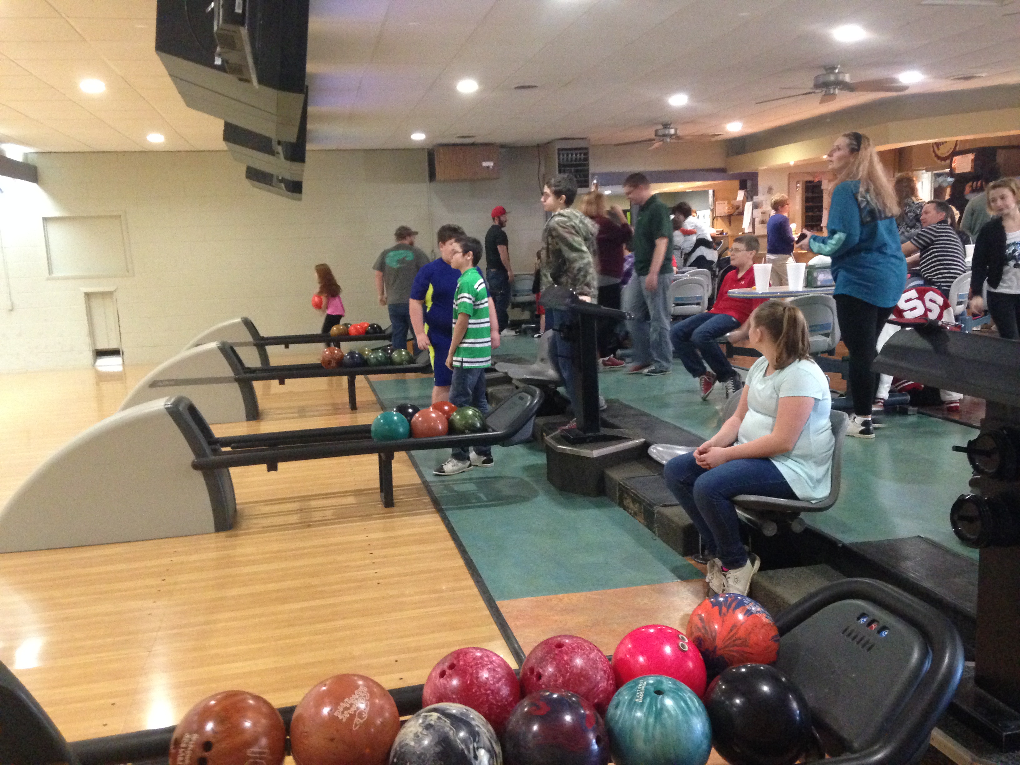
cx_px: 510
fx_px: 972
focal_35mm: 33
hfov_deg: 55.4
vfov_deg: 42.9
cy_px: 382
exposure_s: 1/15
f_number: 2.4
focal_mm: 4.12
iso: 500
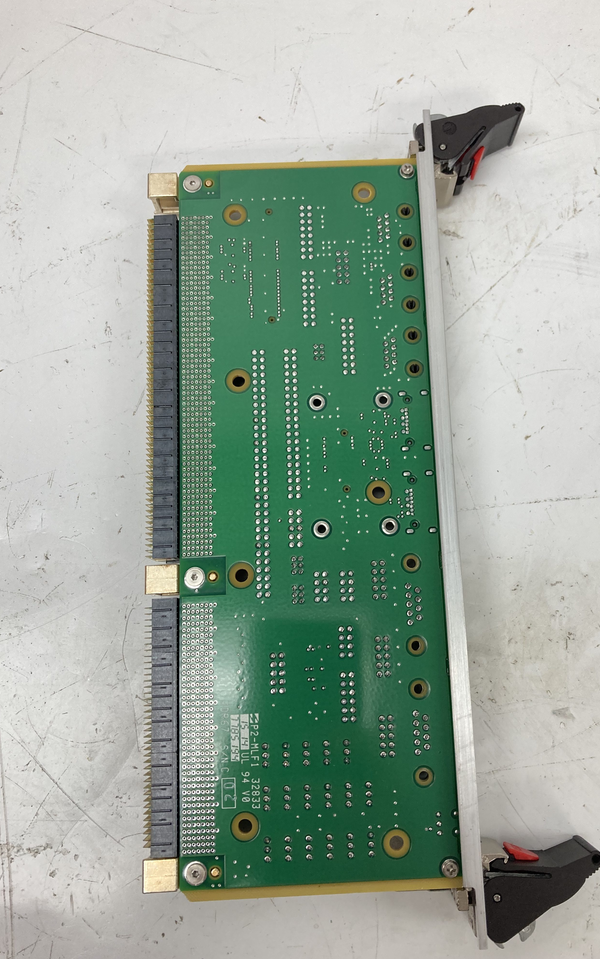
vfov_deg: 62.9
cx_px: 334
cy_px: 475
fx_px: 785
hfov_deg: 41.8
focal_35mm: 30
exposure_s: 1/120
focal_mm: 3.99
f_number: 1.8
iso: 80
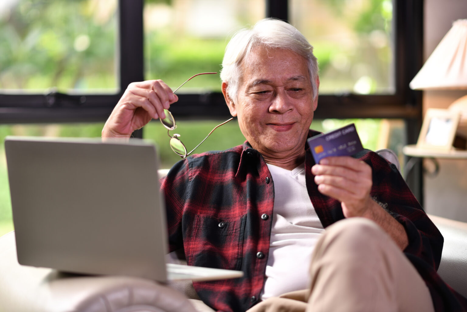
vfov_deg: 16.1
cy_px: 156
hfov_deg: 23.9
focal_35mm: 85
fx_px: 1103
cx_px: 234
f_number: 1.8
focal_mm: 85
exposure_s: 1/100
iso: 100
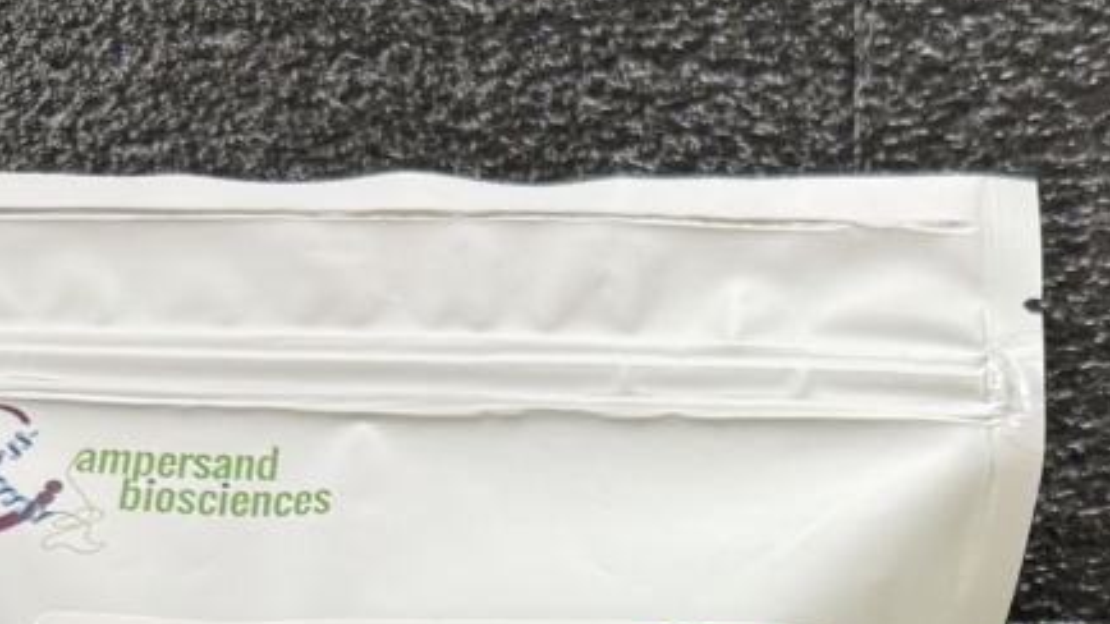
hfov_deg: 32.9
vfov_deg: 17.4
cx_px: 885
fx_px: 1825
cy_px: 950
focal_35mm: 62
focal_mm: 6.76
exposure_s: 1/60
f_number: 1.78
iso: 200
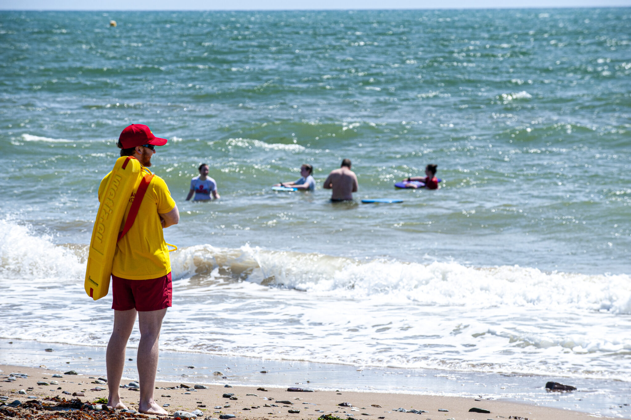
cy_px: 210
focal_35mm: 165
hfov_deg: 12.5
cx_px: 316
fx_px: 2890
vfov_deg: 8.3
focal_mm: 165
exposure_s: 1/1600
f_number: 7.1
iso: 320
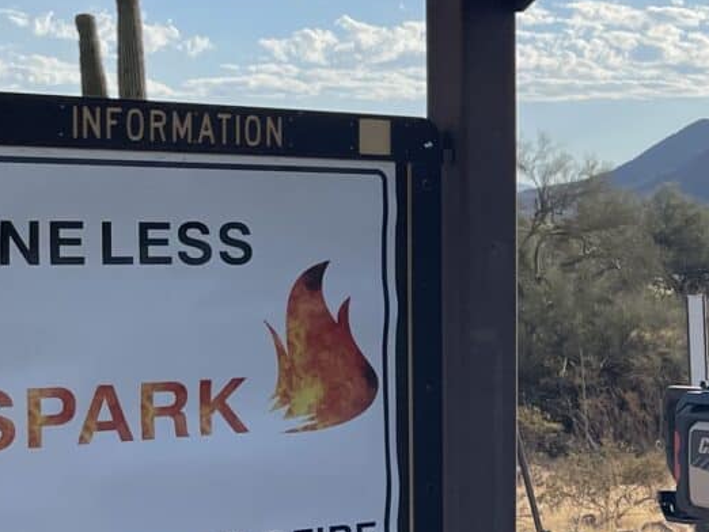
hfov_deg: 17.7
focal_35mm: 102
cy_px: 377
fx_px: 2090
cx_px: 992
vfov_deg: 14.5
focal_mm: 4.2
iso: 32
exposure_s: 1/6494
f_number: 1.6
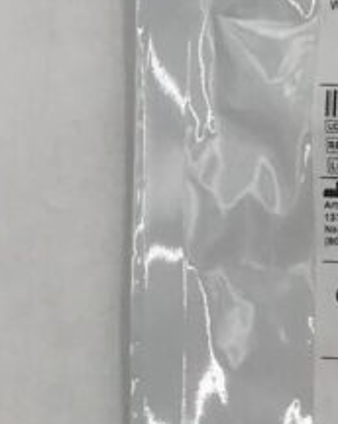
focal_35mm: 169
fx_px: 2119
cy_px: 156
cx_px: 521
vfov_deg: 11.4
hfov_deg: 8.9
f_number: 1.8
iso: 20
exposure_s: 1/353
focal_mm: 3.99
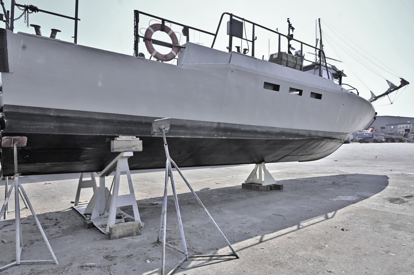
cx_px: 207
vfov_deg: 53.1
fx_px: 276
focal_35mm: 24
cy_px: 138
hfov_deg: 73.8
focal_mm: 24
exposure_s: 1/250
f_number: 5.6
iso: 100
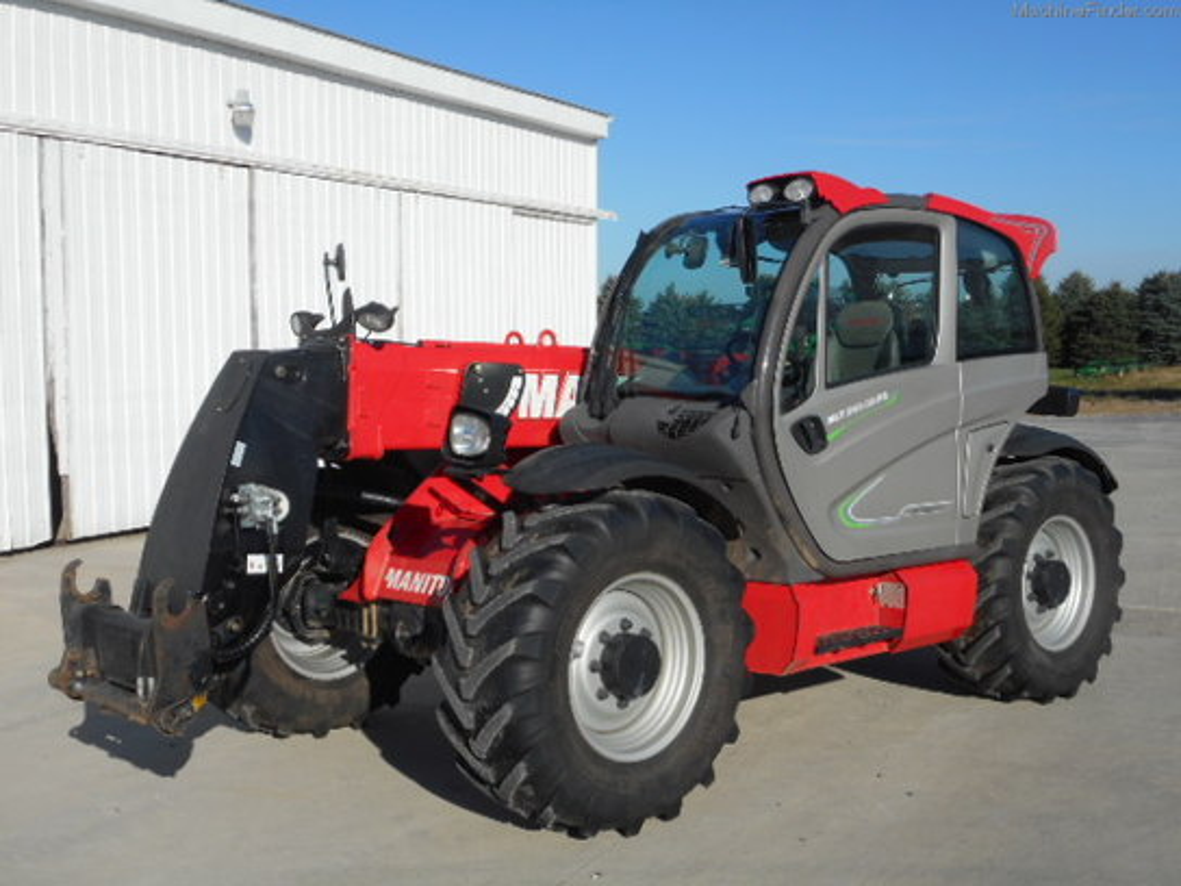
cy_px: 443
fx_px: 1501
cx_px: 590
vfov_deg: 32.9
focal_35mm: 44
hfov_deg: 42.9
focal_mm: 7.9
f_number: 4.7
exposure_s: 1/800
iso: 80
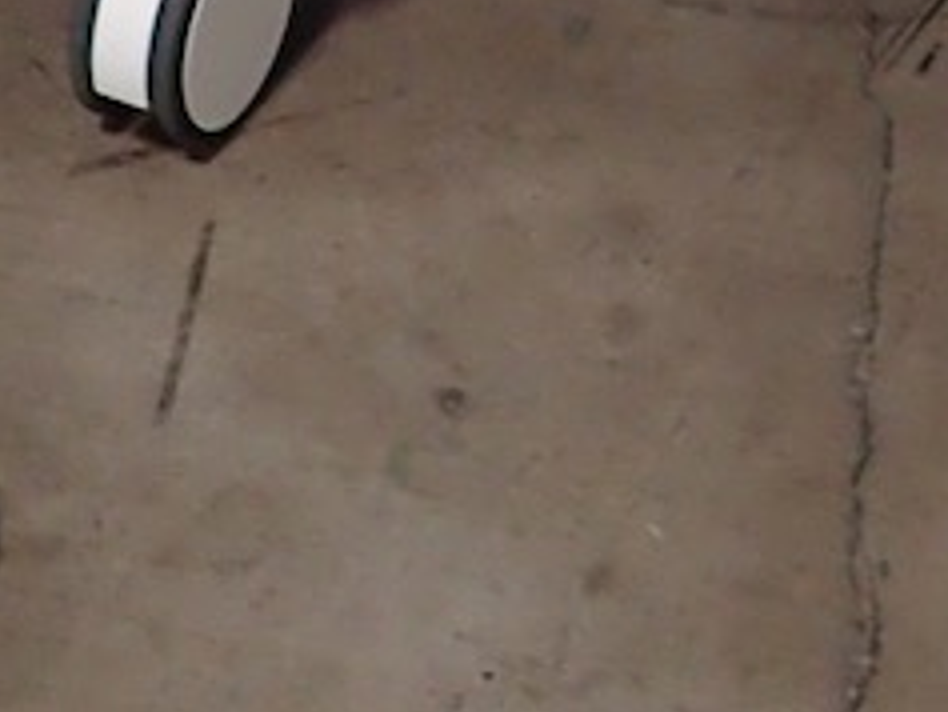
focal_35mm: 135
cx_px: 504
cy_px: -1112
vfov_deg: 9.5
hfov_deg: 14.6
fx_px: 3699
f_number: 2
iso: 320
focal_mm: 4.5
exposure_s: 1/30
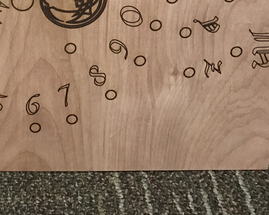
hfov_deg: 26.6
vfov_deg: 21.6
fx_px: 533
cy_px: -25
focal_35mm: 67
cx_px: -7
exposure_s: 1/6
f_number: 1.8
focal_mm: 3.99
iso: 80
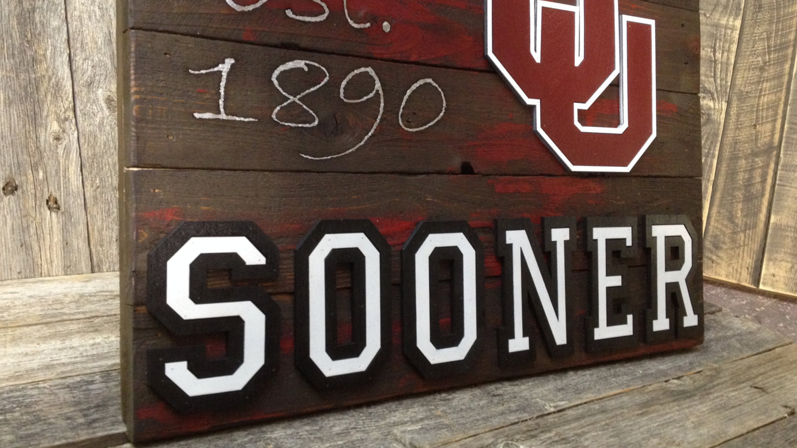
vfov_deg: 30.4
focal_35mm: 39
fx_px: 824
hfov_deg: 51.6
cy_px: 202
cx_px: 393
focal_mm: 4.28
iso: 320
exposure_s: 1/20
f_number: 2.4
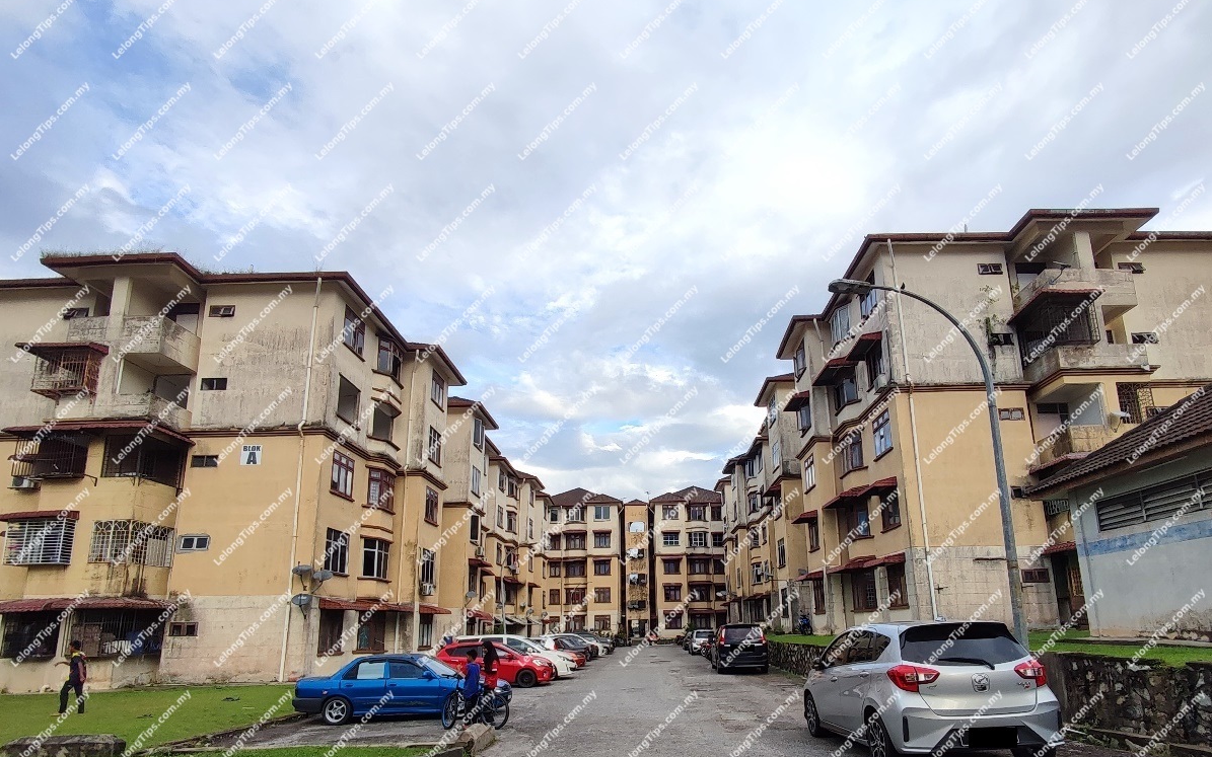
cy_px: 424
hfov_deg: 94.4
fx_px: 562
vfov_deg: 67.8
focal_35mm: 17
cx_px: 607
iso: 50
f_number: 2.2
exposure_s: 1/306
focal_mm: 1.65
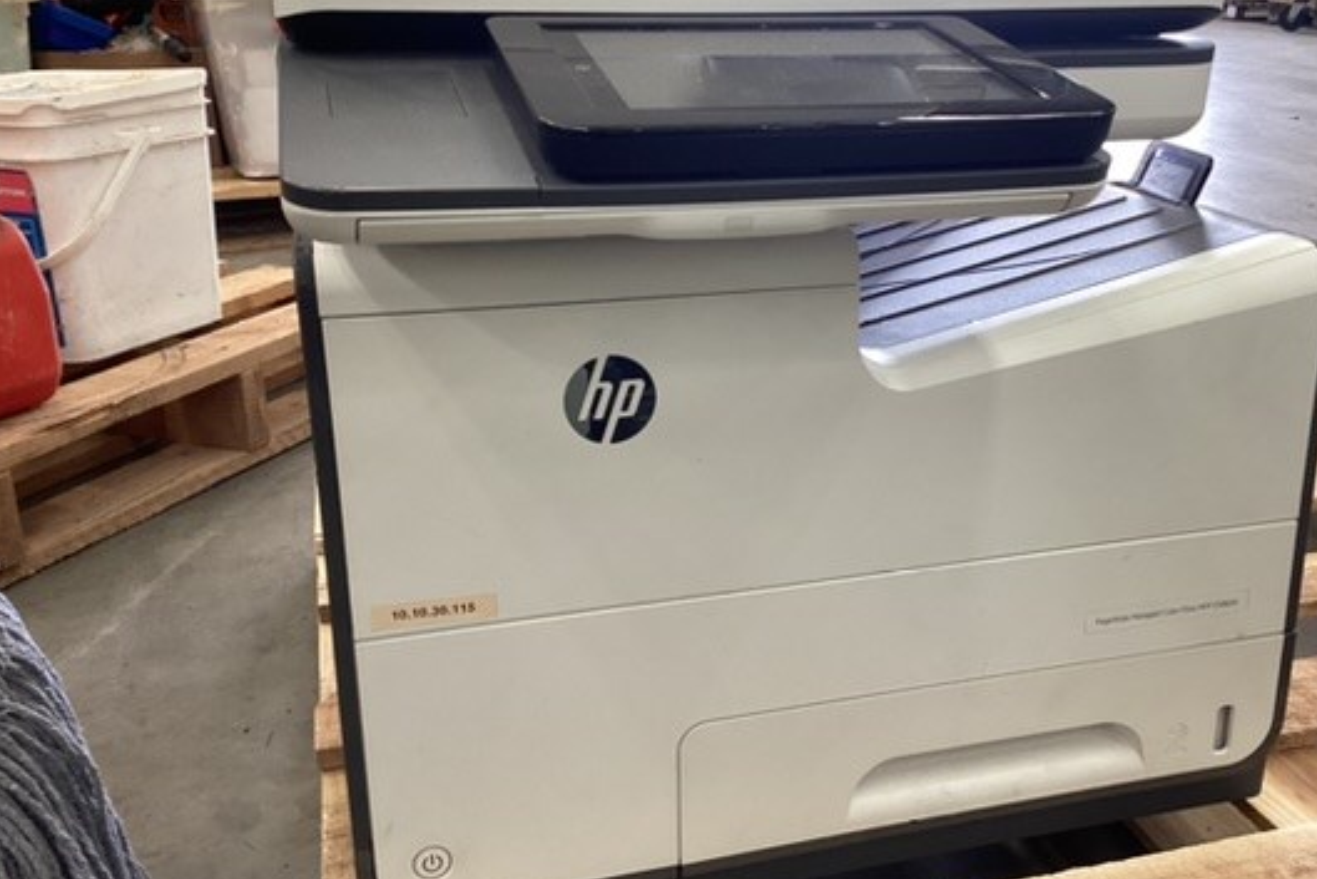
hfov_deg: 49.3
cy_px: 418
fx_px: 1427
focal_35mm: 39
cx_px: 769
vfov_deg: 34.2
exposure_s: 1/50
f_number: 2.4
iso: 80
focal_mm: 3.3
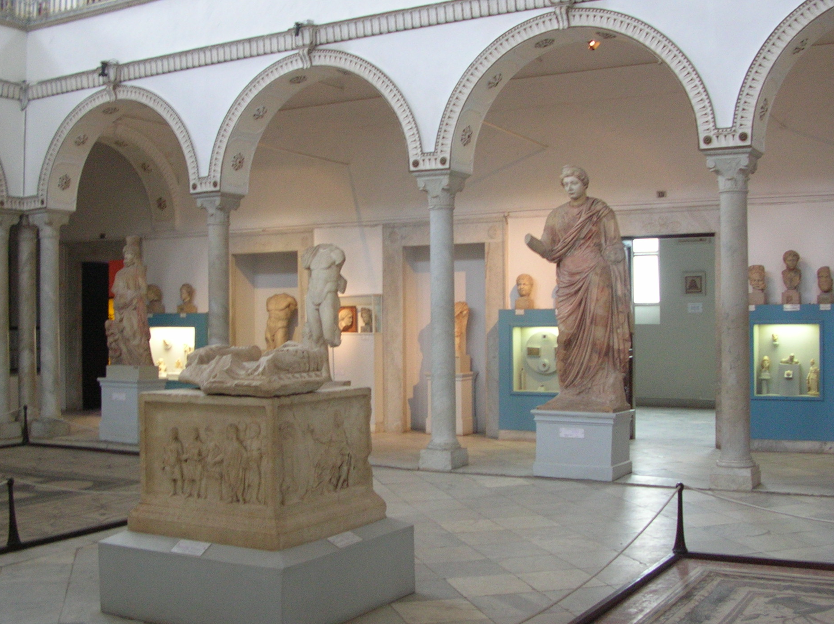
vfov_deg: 33.5
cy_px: 328
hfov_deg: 43.9
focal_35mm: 43
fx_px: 1035
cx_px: 436
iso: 133
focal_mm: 5.8
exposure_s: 1/4.2
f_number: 2.8
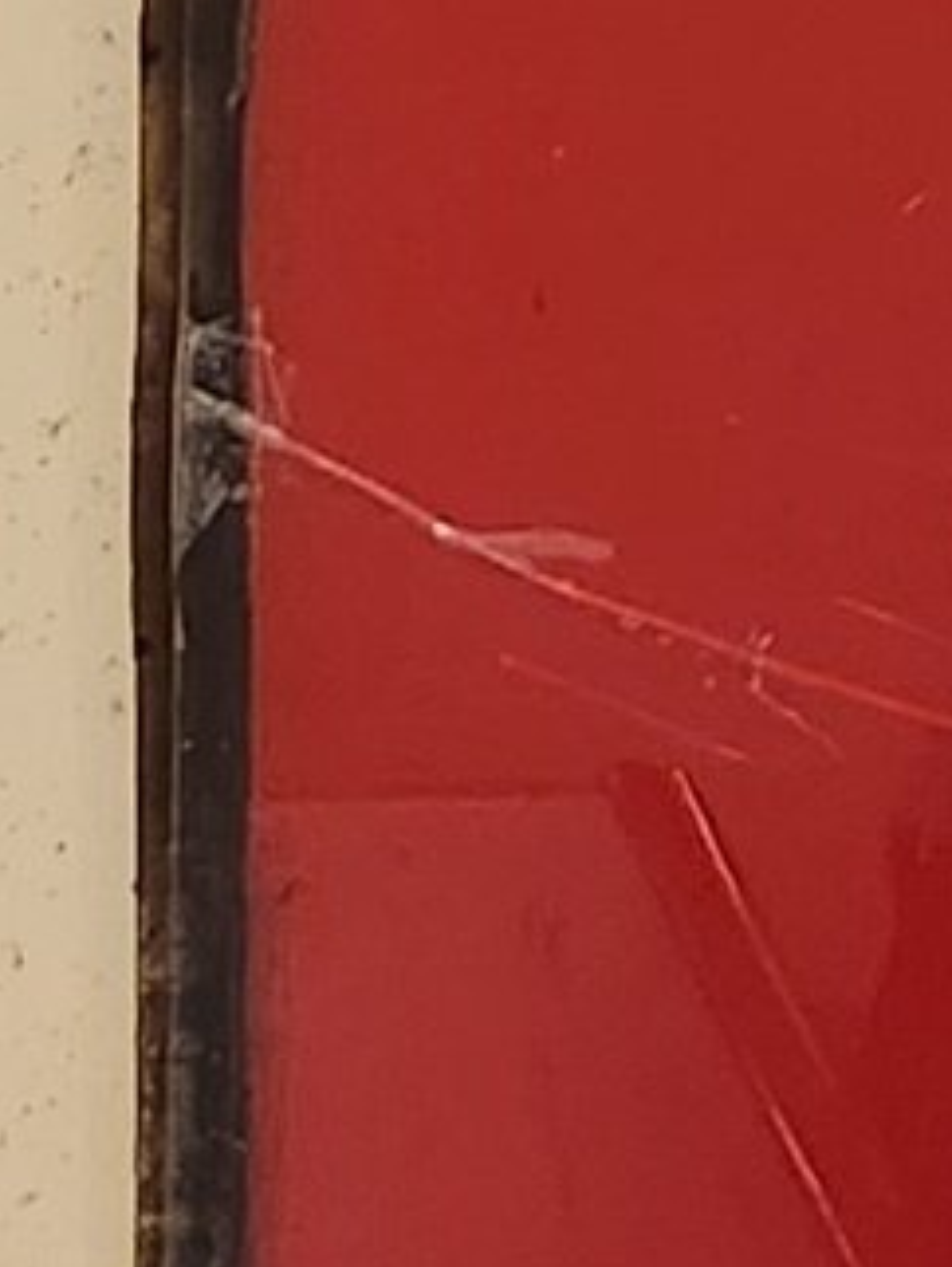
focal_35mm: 143
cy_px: -862
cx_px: 31
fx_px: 5237
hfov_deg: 10.3
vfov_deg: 12.8
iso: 500
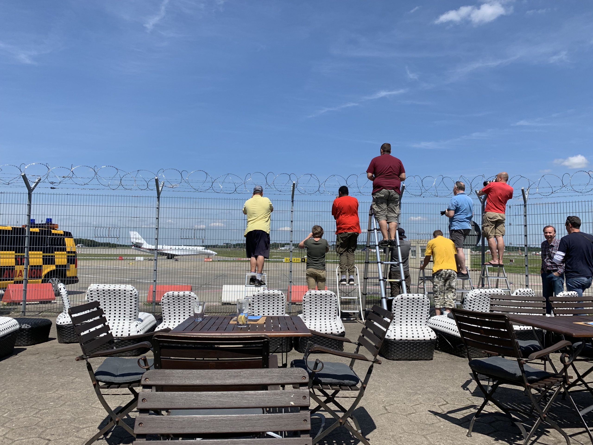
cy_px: 222
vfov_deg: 53.1
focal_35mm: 26
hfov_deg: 67.3
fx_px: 445
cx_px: 296
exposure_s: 1/2915
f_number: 1.8
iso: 25
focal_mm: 4.25
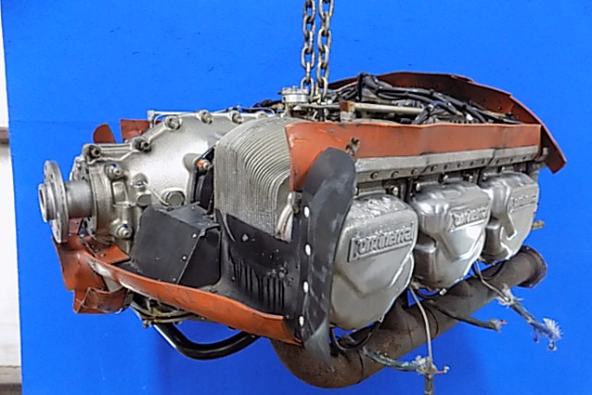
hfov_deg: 73.8
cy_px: 211
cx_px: 296
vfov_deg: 53.1
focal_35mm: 24
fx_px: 395
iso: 400
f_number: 3.1
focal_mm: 4
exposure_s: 1/8
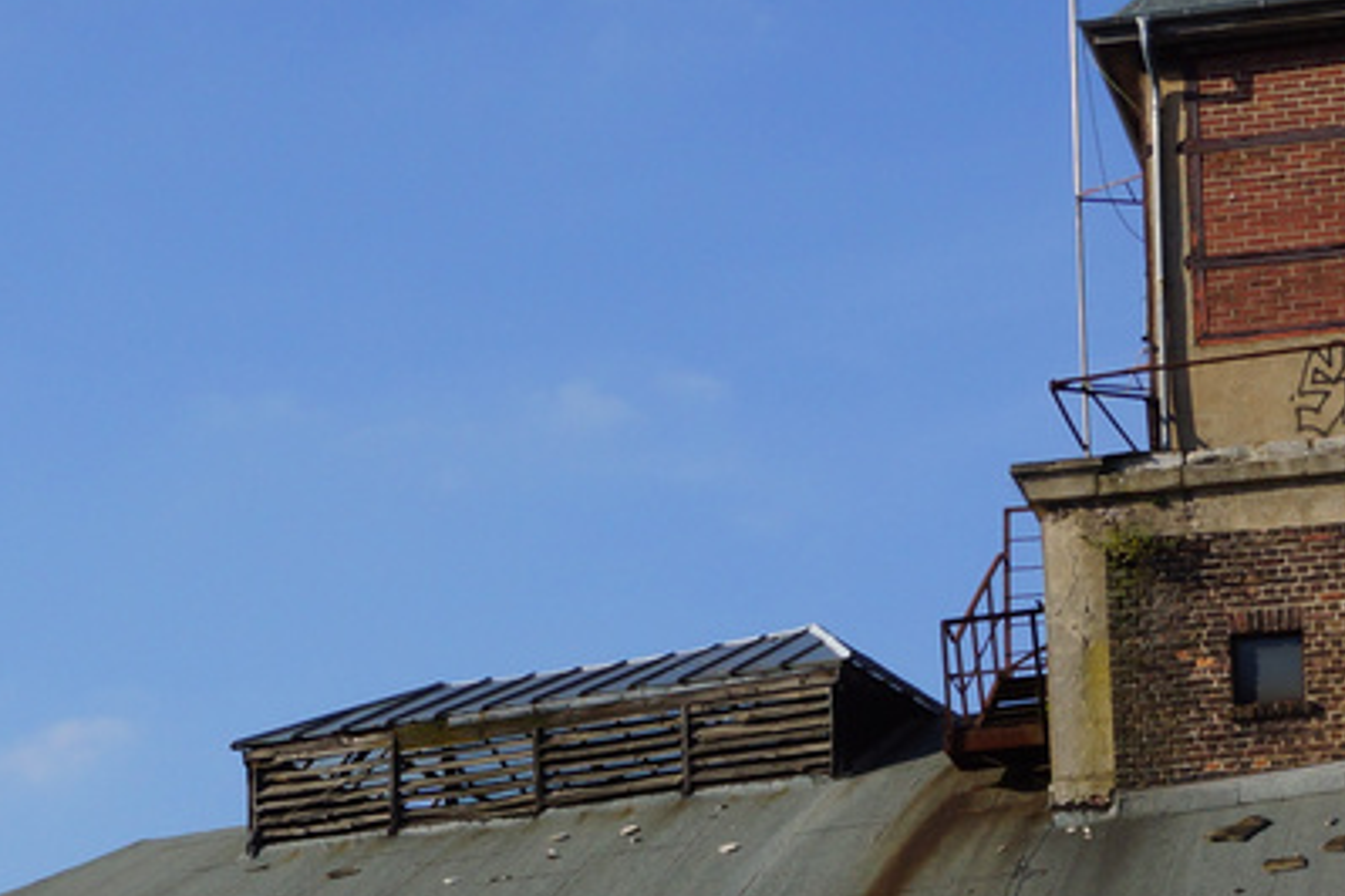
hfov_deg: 15.3
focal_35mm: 134
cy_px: 1388
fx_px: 5006
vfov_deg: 9.9
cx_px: 378
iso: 100
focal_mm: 22
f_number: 13
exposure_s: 1/125
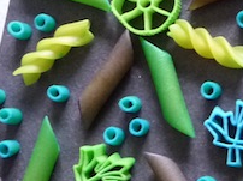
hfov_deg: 16.4
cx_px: 351
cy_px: 162
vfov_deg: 13.2
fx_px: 778
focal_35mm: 111
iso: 400
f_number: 3.3
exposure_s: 1/10
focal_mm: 4.7
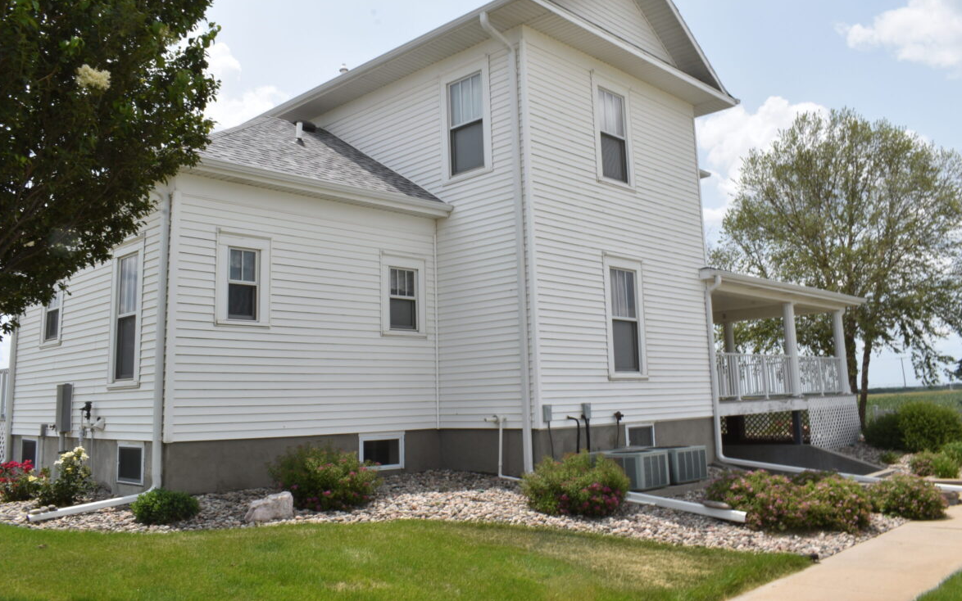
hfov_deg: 62.9
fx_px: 787
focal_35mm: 30
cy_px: 254
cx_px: 478
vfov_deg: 41.7
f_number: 22
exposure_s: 1/30
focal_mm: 18
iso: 100
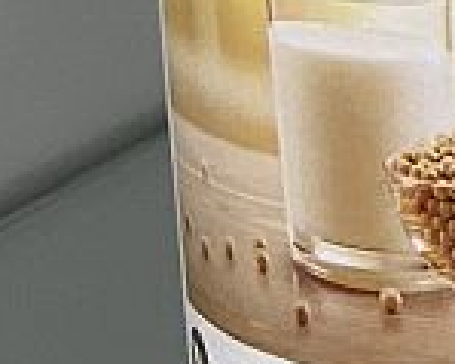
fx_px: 2759
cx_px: 1793
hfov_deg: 7.1
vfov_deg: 7.3
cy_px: -321
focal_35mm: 205
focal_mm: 4.25
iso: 64
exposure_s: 1/50
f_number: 1.8
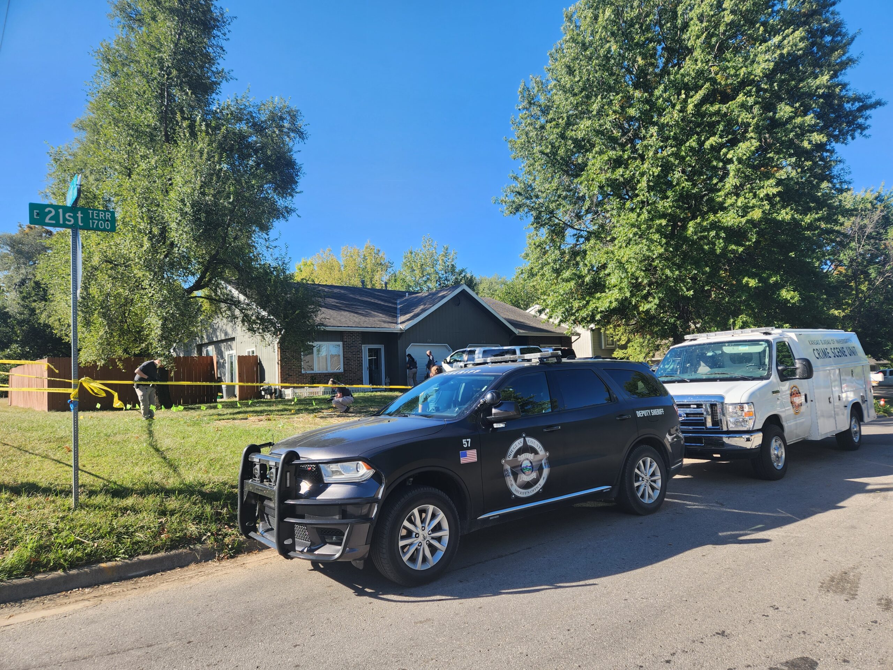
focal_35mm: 23
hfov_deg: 73.9
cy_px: 335
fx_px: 593
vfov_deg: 58.9
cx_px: 446
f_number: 1.8
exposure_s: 1/690
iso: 20
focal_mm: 5.4
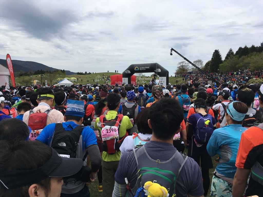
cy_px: 98
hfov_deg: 61.7
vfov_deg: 48.2
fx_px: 220
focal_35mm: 29
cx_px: 132
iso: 25
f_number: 2.2
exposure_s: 1/2262
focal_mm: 4.15
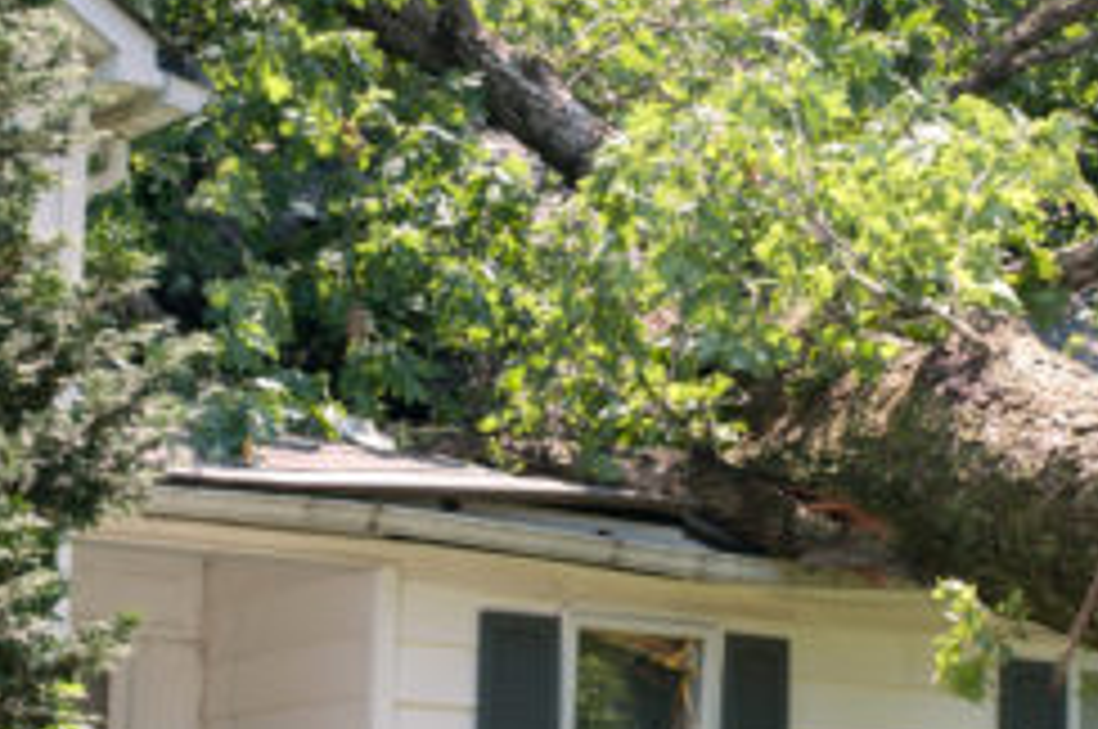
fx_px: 4403
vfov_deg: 9.5
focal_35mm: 145
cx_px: 792
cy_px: 412
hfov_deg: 14.2
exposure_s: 1/80
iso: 100
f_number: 6.3
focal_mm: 31
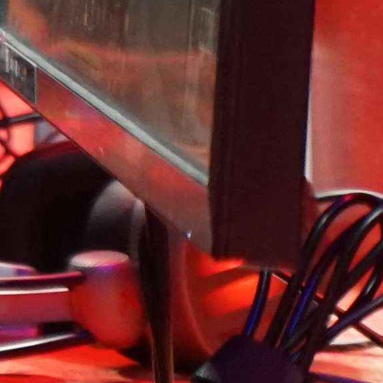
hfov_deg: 4.9
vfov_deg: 5.5
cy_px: -349
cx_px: -1329
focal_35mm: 310
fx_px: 3881
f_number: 4
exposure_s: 1/125
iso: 2000
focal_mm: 35
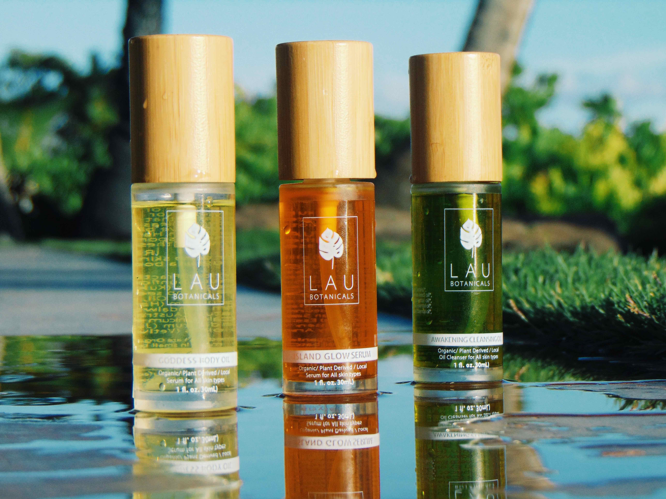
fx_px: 2559
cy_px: 250
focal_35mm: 133
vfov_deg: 11.1
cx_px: 333
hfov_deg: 14.8
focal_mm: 23.9
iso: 80
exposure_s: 1/800
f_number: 4
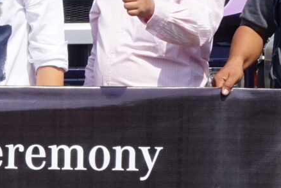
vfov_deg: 7.4
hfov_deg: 10.5
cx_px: -217
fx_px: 1435
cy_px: 6
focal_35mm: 184
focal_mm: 21
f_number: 14
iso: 100
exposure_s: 1/80
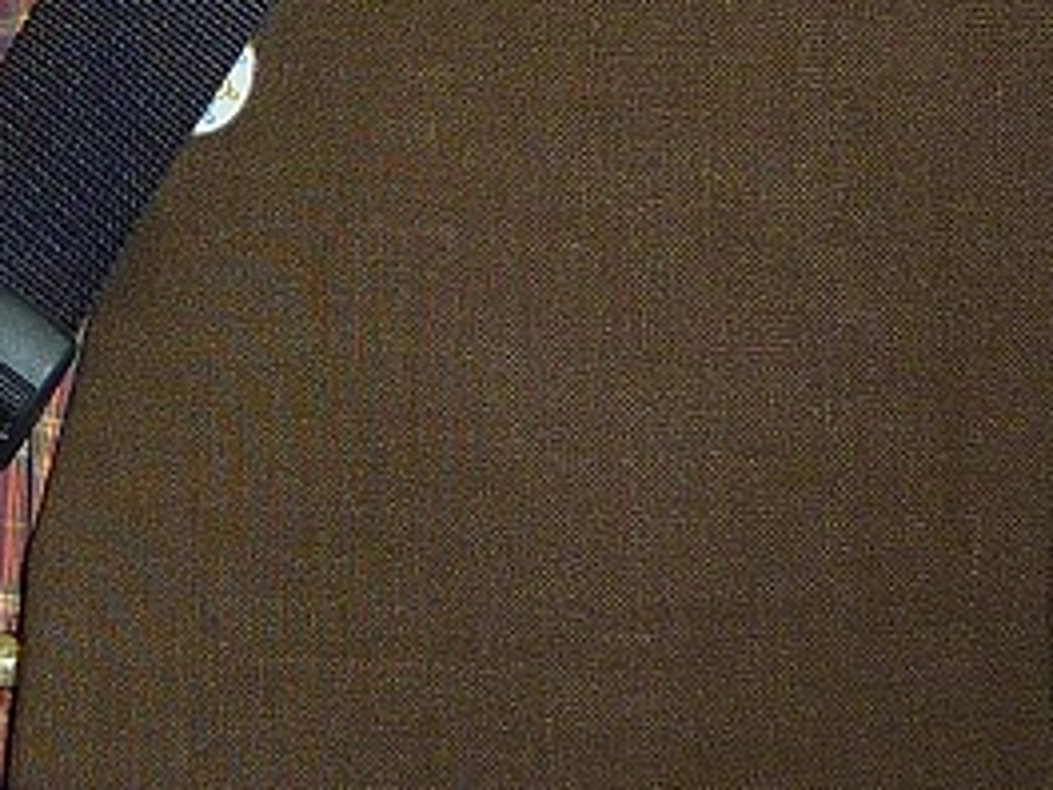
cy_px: -602
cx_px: -550
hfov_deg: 15.0
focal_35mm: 121
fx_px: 3681
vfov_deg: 11.4
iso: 100
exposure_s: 1/30
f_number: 3.3
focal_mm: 4.1
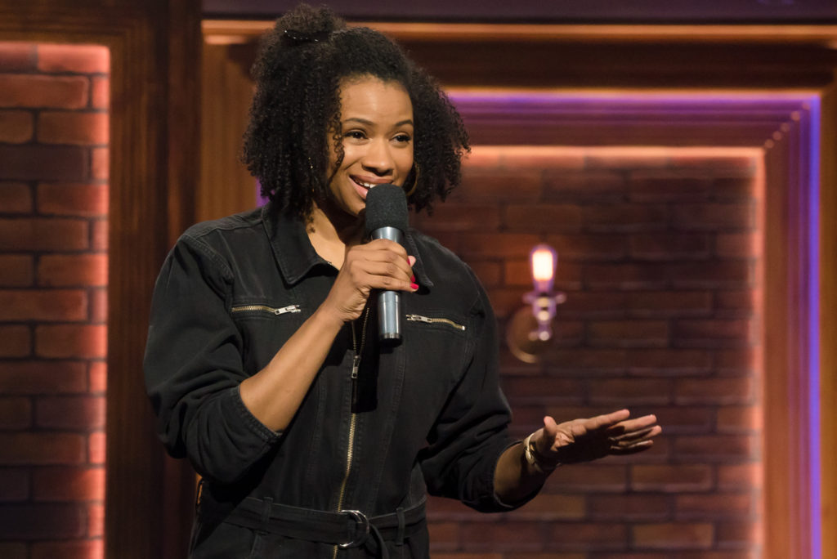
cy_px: 280
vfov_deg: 6.9
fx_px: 4652
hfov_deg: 10.3
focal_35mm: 200
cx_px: 418
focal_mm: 200
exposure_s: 1/160
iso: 6400
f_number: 6.3
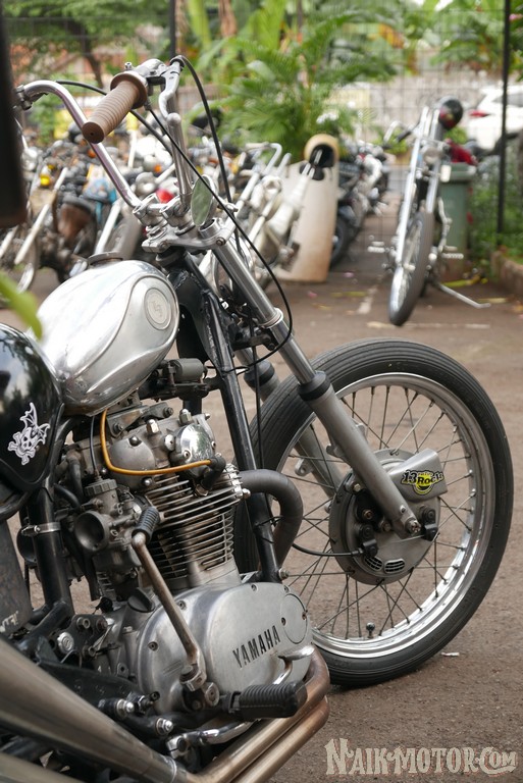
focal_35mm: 62
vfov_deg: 32.4
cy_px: 392
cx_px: 262
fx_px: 1349
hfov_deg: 21.9
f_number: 2.8
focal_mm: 28.2
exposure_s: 1/125
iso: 320
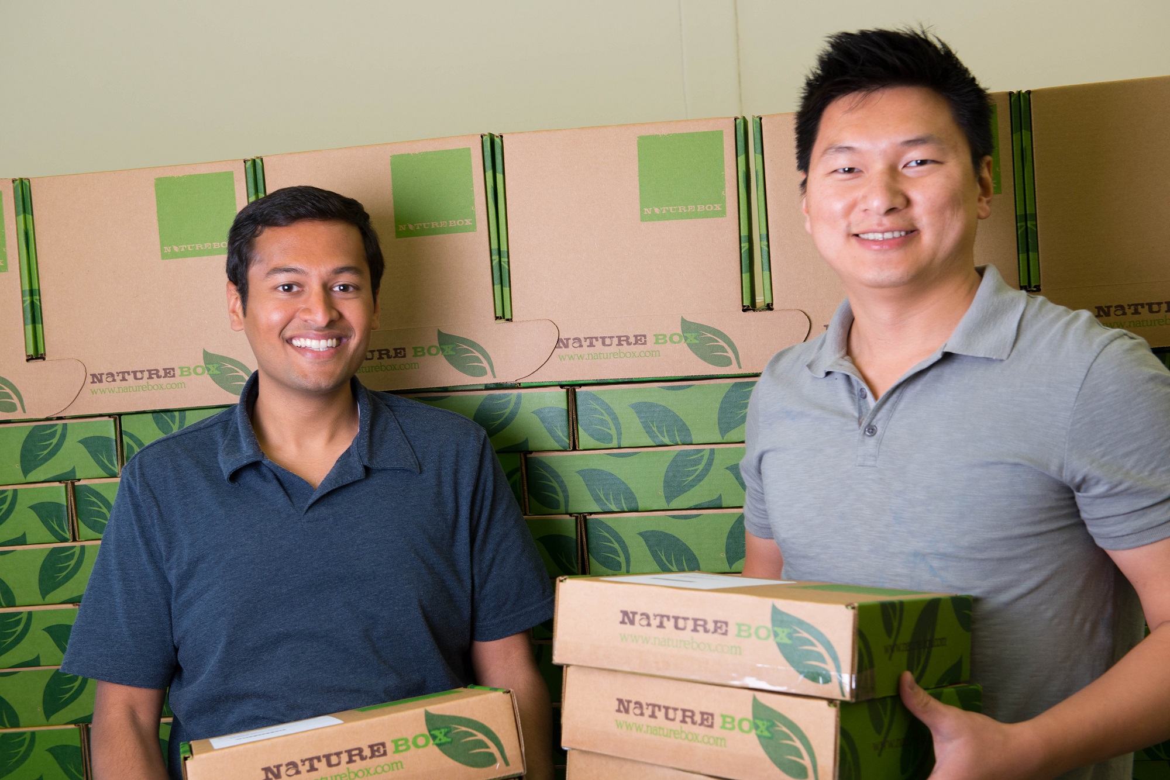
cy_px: 390
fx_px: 1690
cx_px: 585
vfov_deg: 26.0
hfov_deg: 38.2
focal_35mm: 52
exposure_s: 1/30
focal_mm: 52
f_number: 7.1
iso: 500
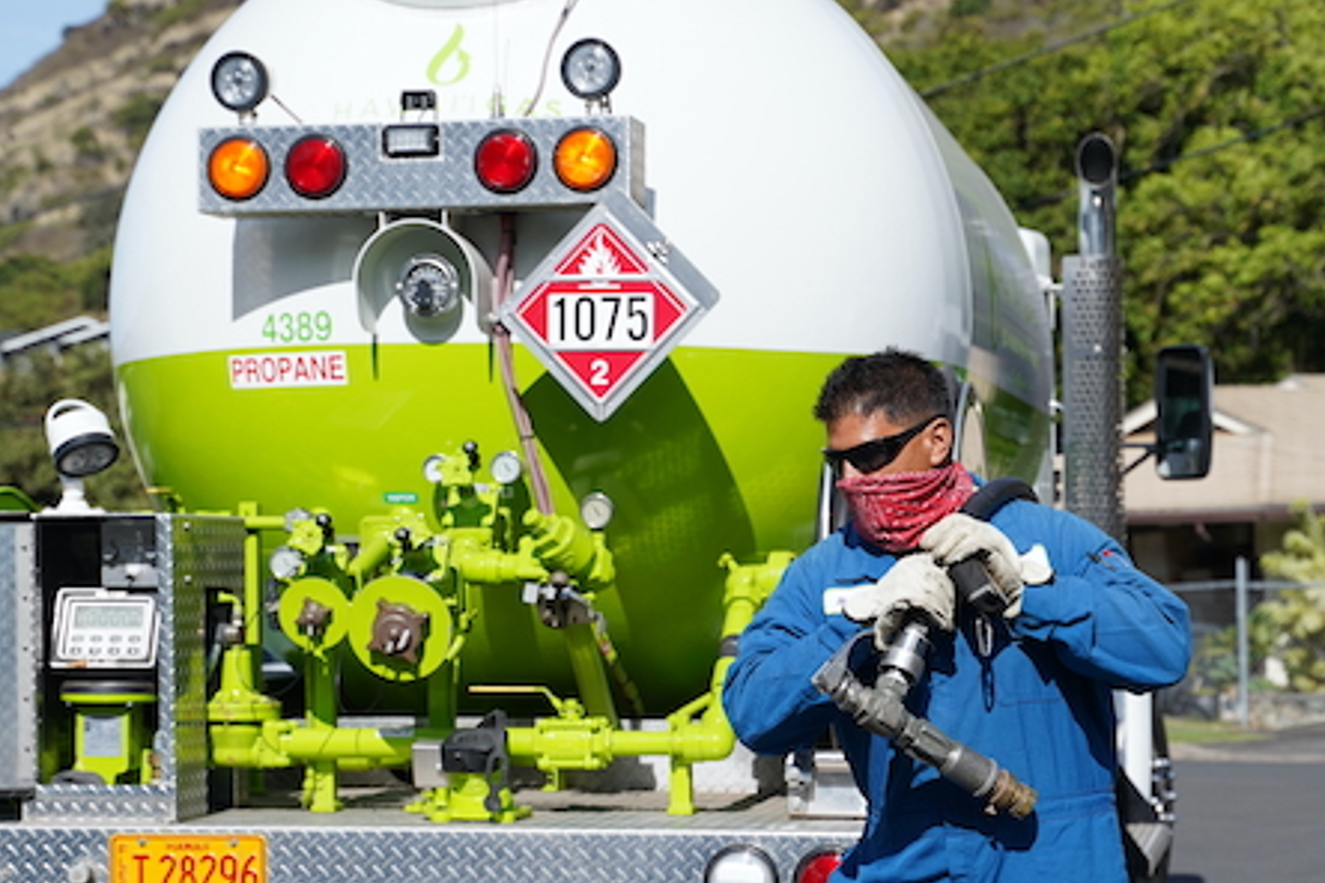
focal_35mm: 90
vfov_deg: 15.2
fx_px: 3312
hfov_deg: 22.6
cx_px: 752
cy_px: 586
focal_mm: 50
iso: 100
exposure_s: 1/1250
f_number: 4
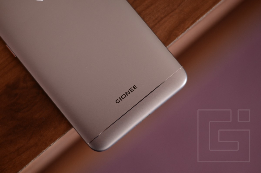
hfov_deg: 27.0
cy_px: 86
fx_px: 543
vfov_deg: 18.1
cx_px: 130
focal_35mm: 75
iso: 400
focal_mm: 50
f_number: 1.8
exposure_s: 1/125
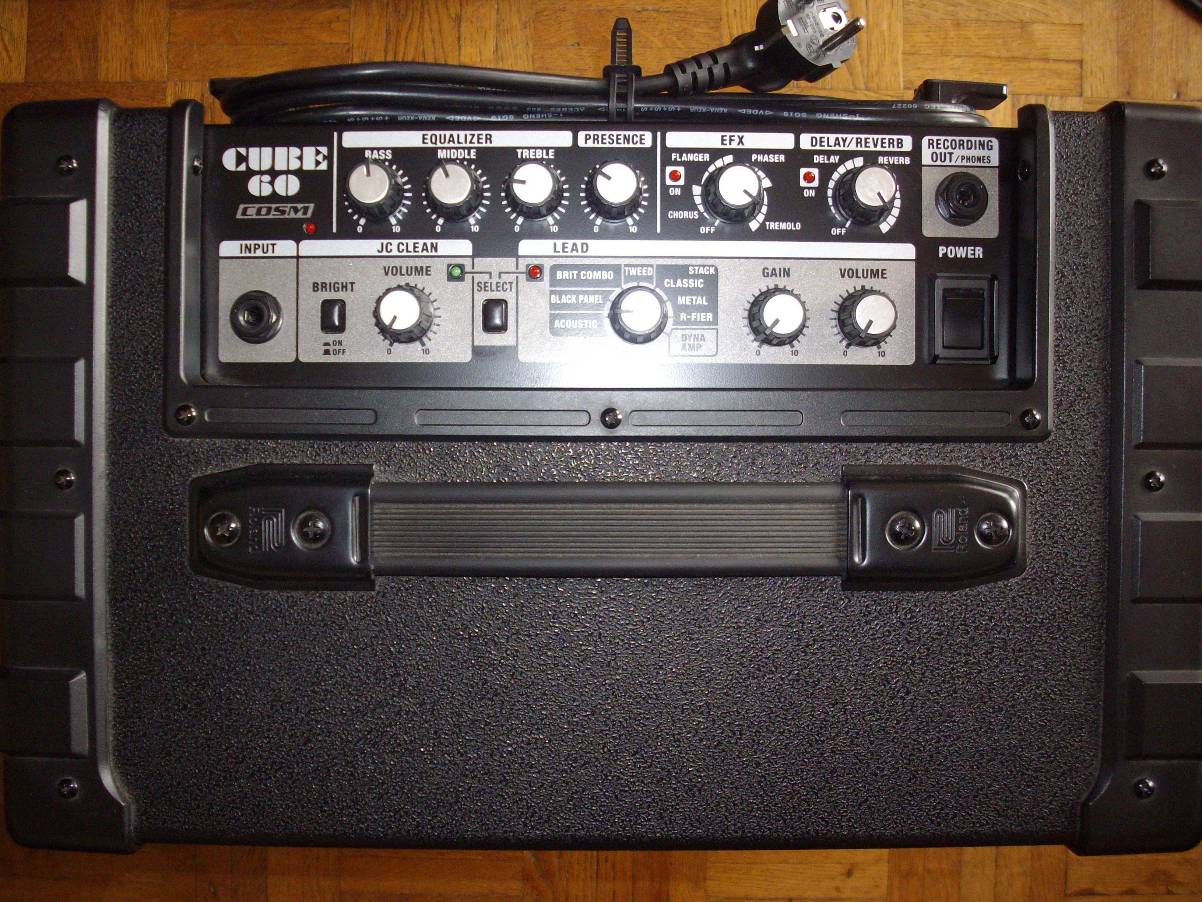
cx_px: 601
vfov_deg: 38.7
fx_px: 1285
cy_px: 451
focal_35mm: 37
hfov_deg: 50.1
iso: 160
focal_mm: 6.2
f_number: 2.8
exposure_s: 1/50
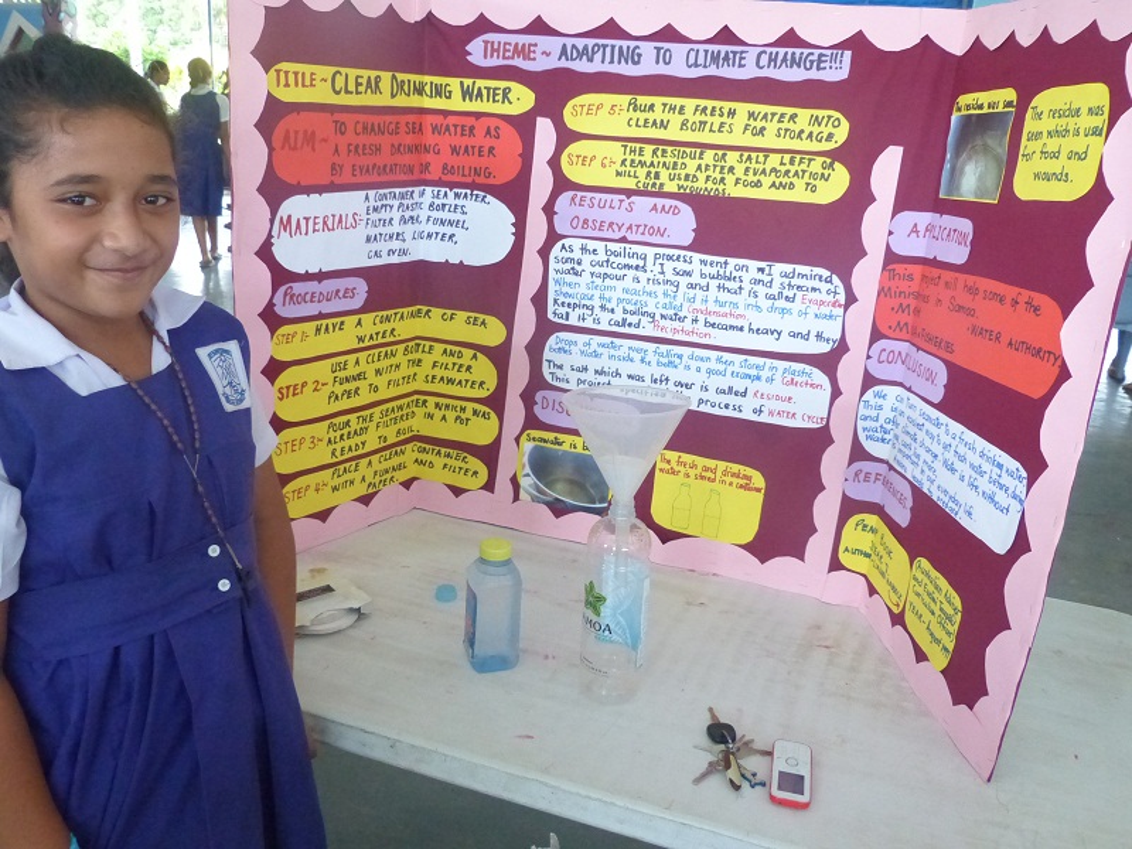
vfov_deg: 48.2
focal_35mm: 29
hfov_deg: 61.7
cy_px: 424
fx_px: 948
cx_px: 566
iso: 800
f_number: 2.8
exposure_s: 1/200
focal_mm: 5.3
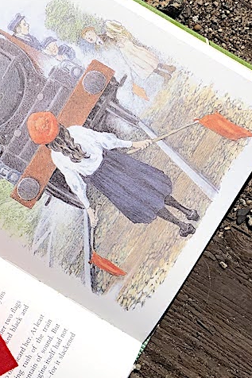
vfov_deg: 15.4
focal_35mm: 133
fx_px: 1397
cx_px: -58
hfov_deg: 10.1
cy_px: 228
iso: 20
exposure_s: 1/2667
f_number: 2.8
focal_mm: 6.6
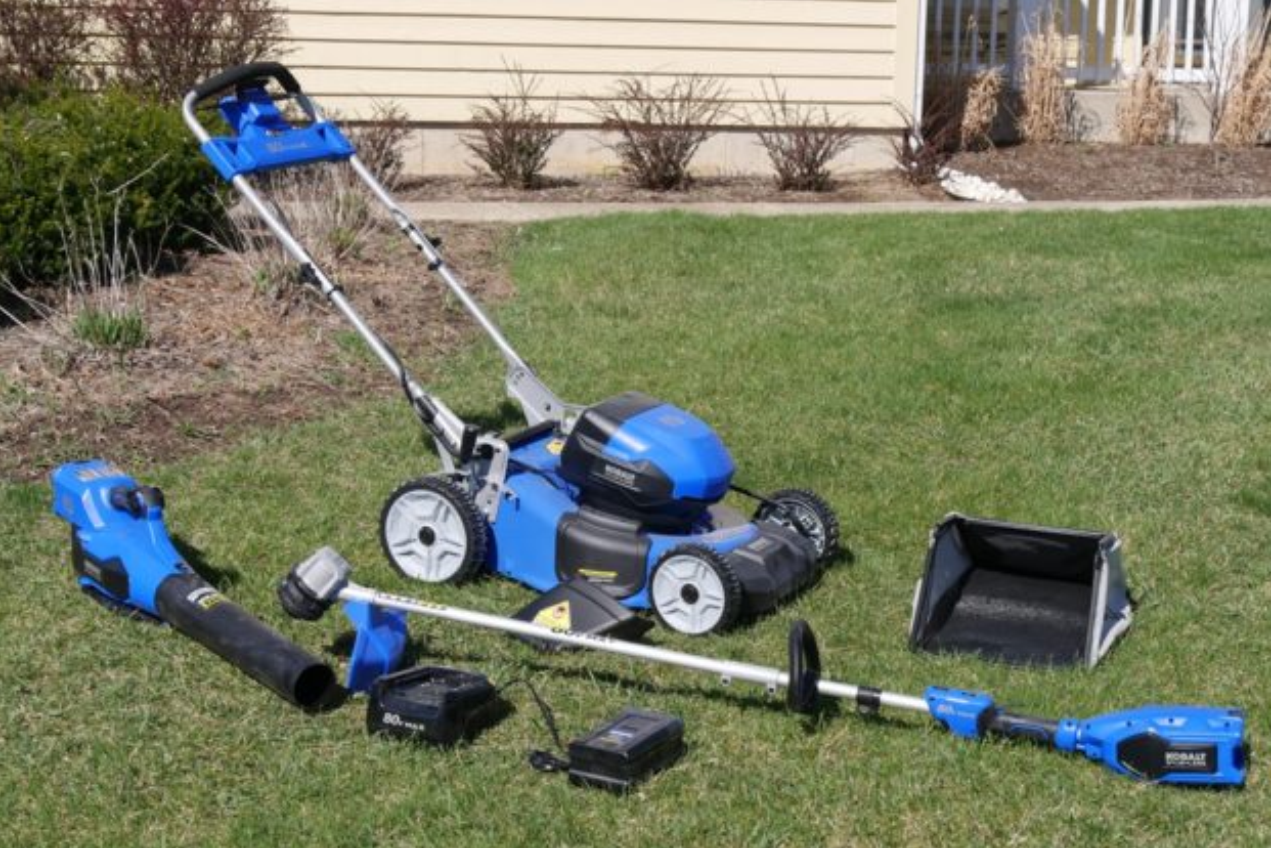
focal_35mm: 63
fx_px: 2224
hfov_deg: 31.9
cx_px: 638
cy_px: 479
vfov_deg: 21.6
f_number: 8
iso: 200
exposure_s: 1/400
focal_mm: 30
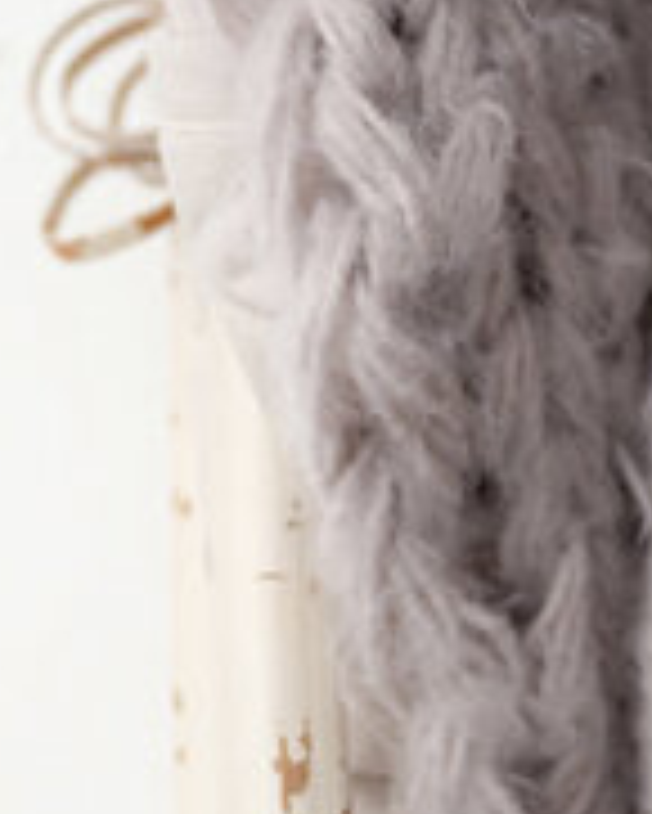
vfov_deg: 8.4
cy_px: 666
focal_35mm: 230
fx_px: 5543
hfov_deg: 6.5
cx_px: 1331
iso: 100
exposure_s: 1/160
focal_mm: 37
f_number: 2.8
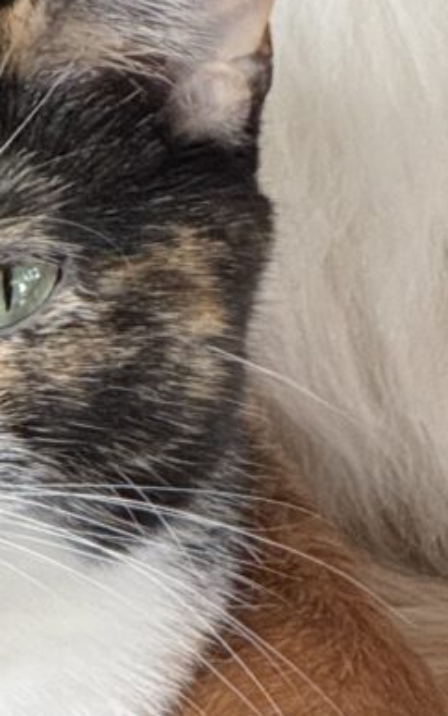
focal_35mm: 561
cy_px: -669
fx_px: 10955
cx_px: 518
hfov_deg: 2.3
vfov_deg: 3.7
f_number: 2.8
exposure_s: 1/120
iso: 320
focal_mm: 15.66
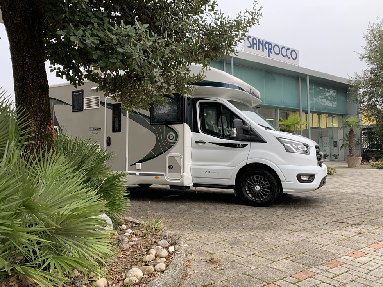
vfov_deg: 53.1
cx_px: 192
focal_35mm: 26
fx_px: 288
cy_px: 144
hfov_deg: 67.3
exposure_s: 1/121
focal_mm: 4.25
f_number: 1.8
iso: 50
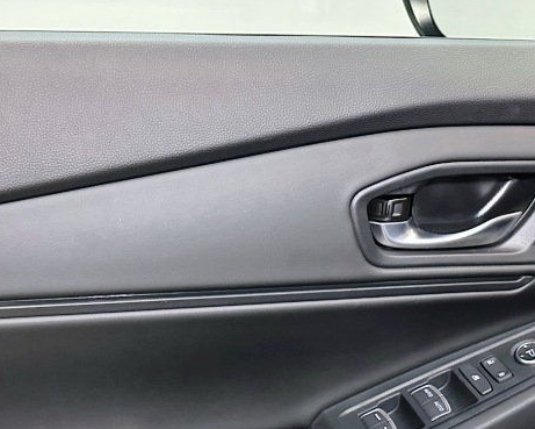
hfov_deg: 35.9
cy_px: 349
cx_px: 226
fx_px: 824
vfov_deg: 28.5
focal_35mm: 52
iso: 800
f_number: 1.78
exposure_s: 1/40
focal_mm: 6.86
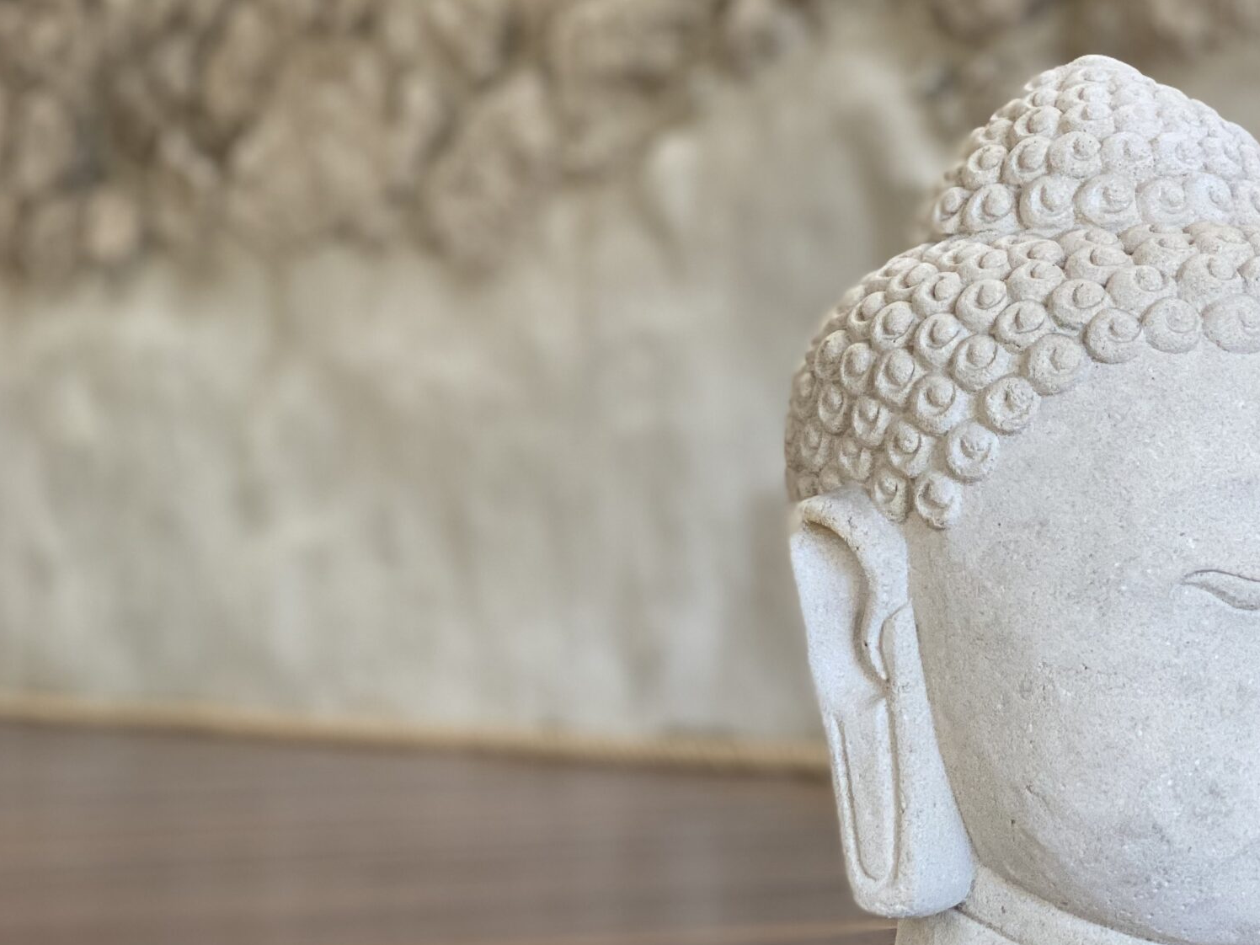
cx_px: 710
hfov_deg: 22.0
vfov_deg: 16.6
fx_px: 3240
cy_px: 336
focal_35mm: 89
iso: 64
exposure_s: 1/122
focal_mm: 6
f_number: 2
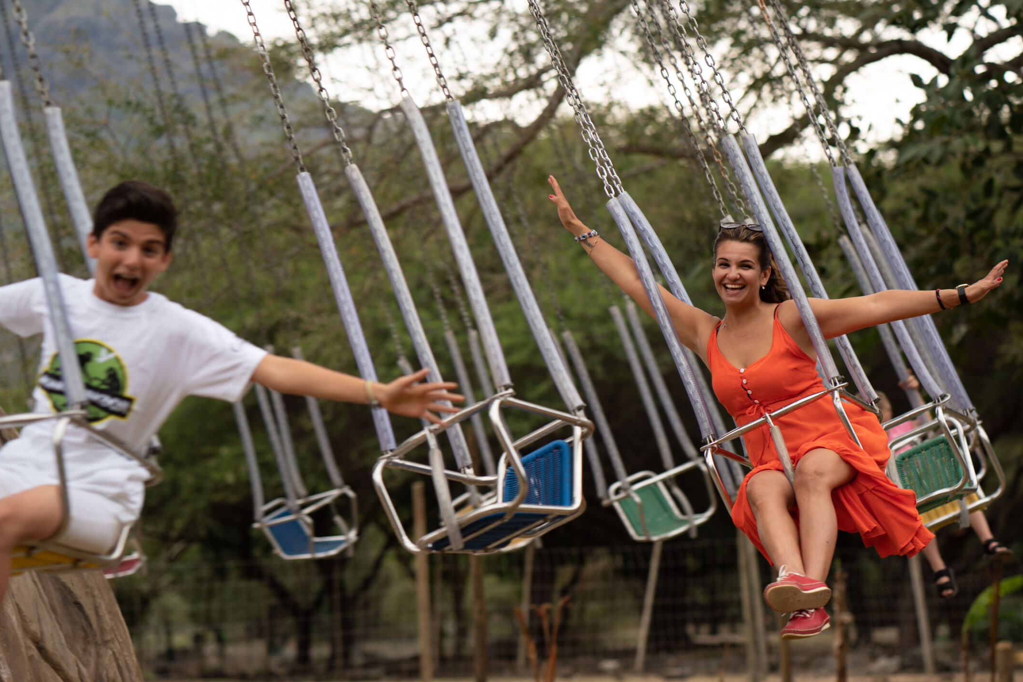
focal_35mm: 102
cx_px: 577
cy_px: 398
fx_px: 2898
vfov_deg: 13.4
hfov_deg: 20.0
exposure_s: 1/250
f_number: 2.5
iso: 125
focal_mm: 85
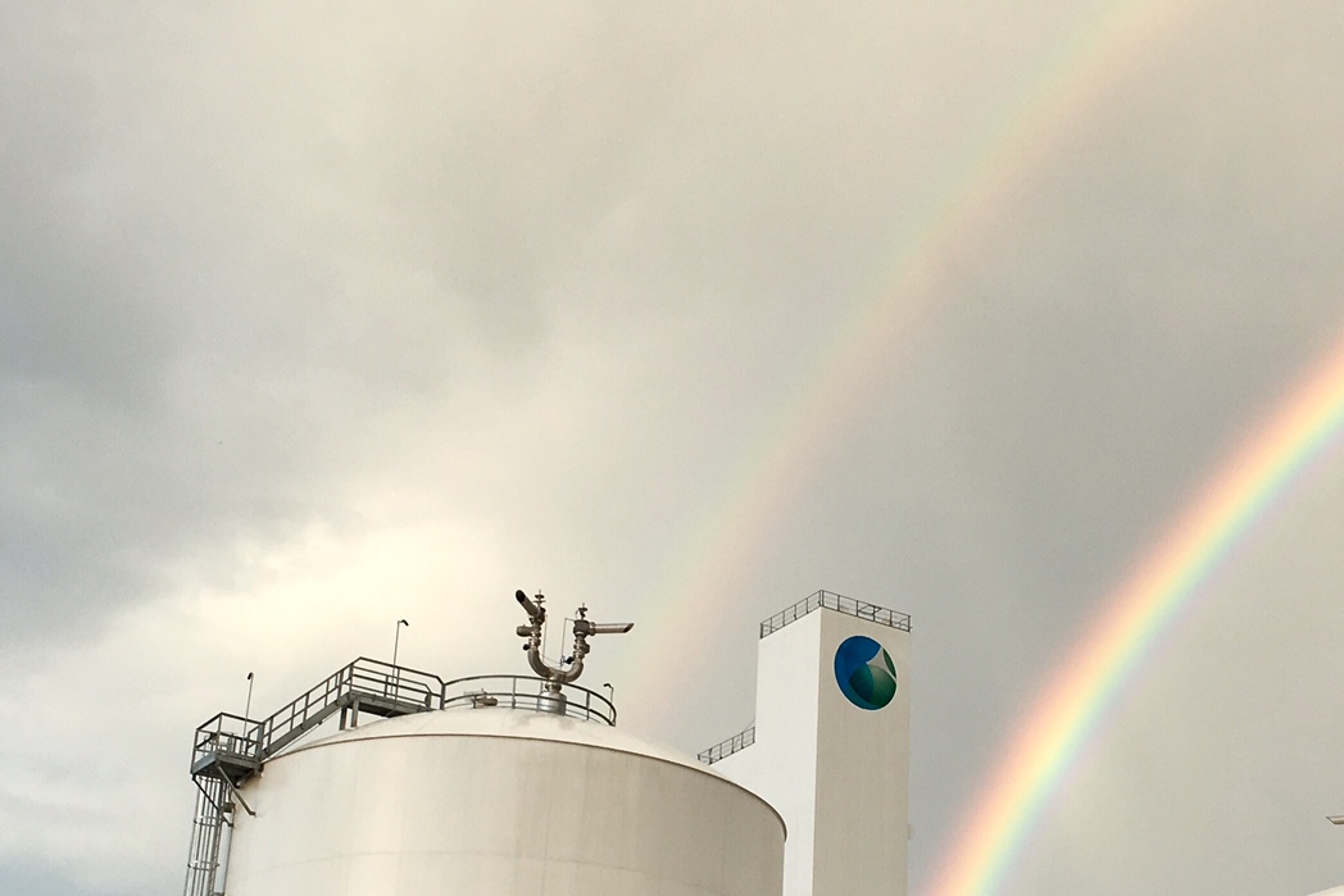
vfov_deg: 23.1
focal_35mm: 58
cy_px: 700
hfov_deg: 34.4
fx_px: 2165
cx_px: 790
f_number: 2.2
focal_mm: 4.15
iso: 25
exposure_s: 1/686
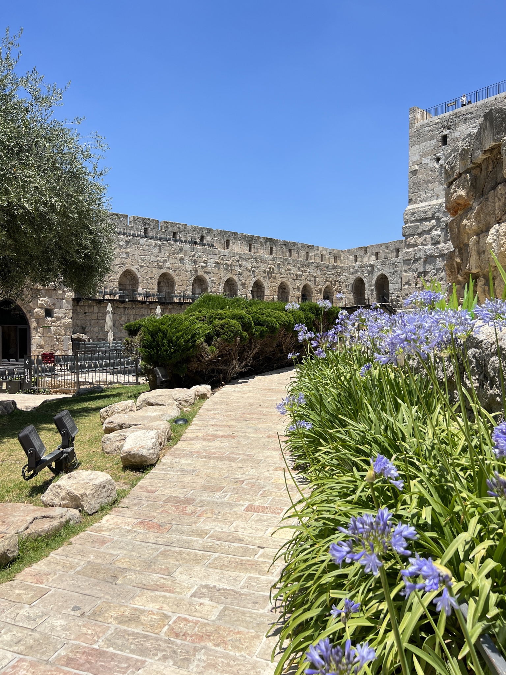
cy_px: 338
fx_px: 507
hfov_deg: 53.1
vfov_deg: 67.3
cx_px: 253
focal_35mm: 26
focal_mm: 5.7
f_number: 1.5
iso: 50
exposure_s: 1/3571
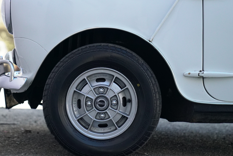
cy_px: 61
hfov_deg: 21.4
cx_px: 100
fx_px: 615
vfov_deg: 14.4
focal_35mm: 95
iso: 3200
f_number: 2.8
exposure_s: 1/3200
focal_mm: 70
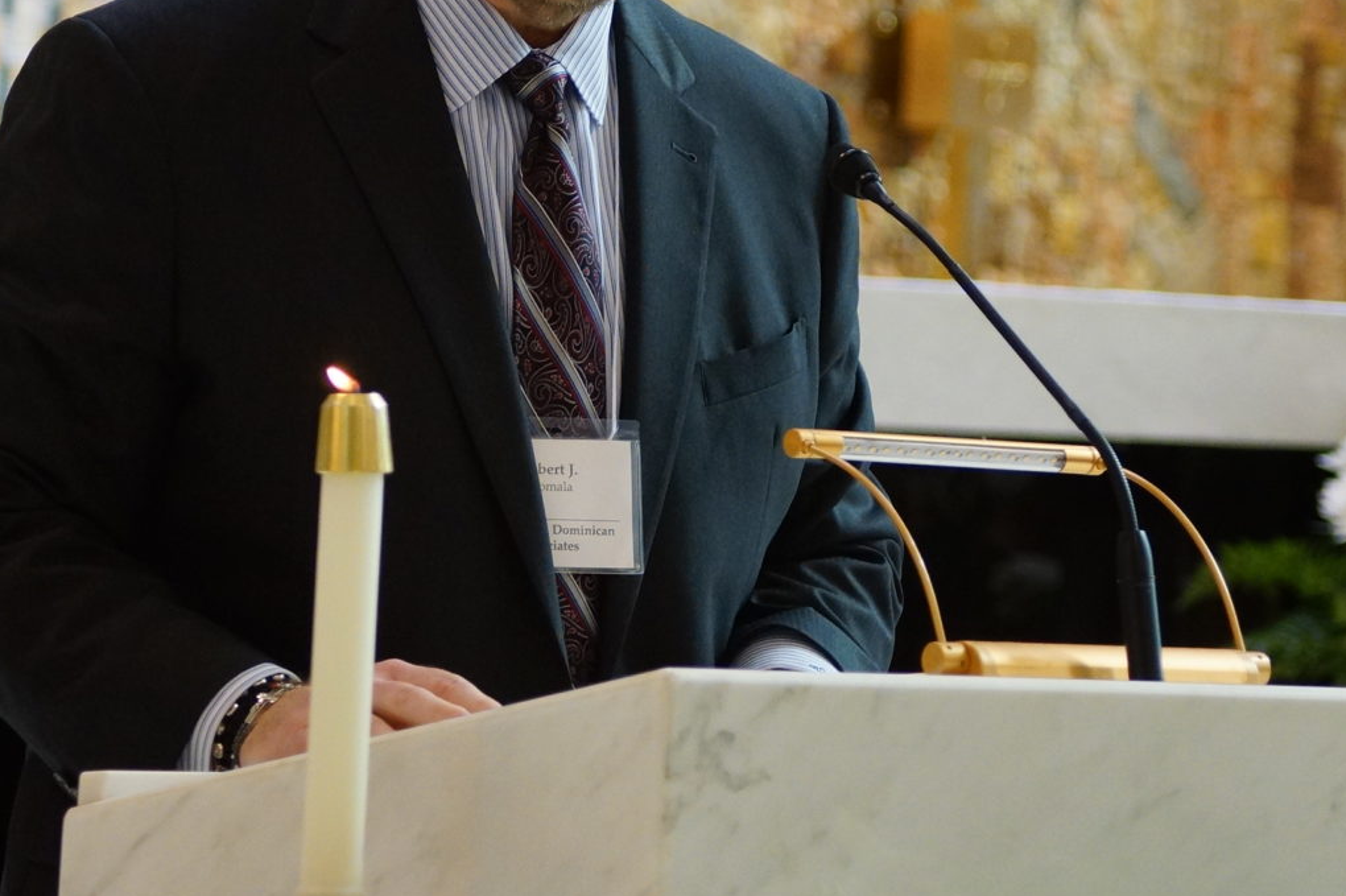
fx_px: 9492
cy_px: 162
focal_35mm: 254
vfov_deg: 5.4
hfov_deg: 8.1
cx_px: 834
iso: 800
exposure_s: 1/160
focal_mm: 90
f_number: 4
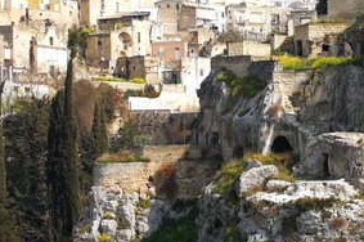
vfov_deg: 12.9
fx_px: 1071
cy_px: 126
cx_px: 332
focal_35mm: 106
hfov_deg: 18.9
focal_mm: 3.95
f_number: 4
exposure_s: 1/1019
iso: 50
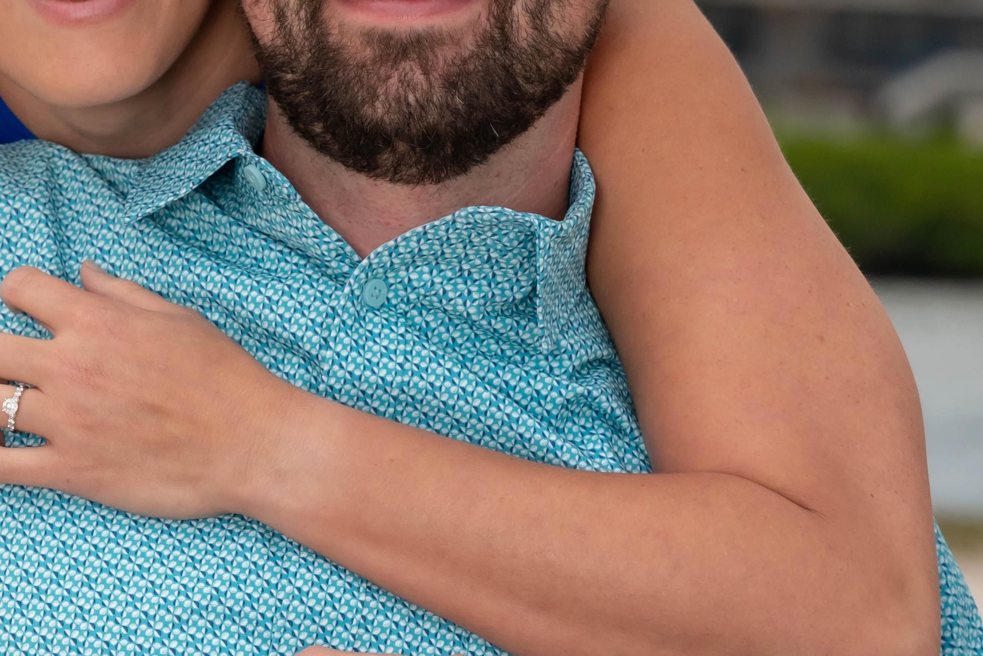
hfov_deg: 7.3
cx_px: 34
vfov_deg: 4.9
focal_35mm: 282
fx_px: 7700
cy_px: 275
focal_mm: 124
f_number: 7.1
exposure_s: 1/250
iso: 640
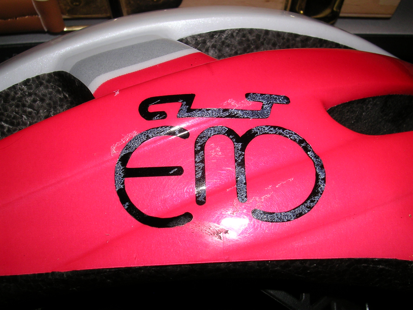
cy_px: 155
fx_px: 489
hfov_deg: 45.8
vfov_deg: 35.1
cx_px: 206
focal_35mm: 41
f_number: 5.8
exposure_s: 1/60.1
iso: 50
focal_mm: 6.2
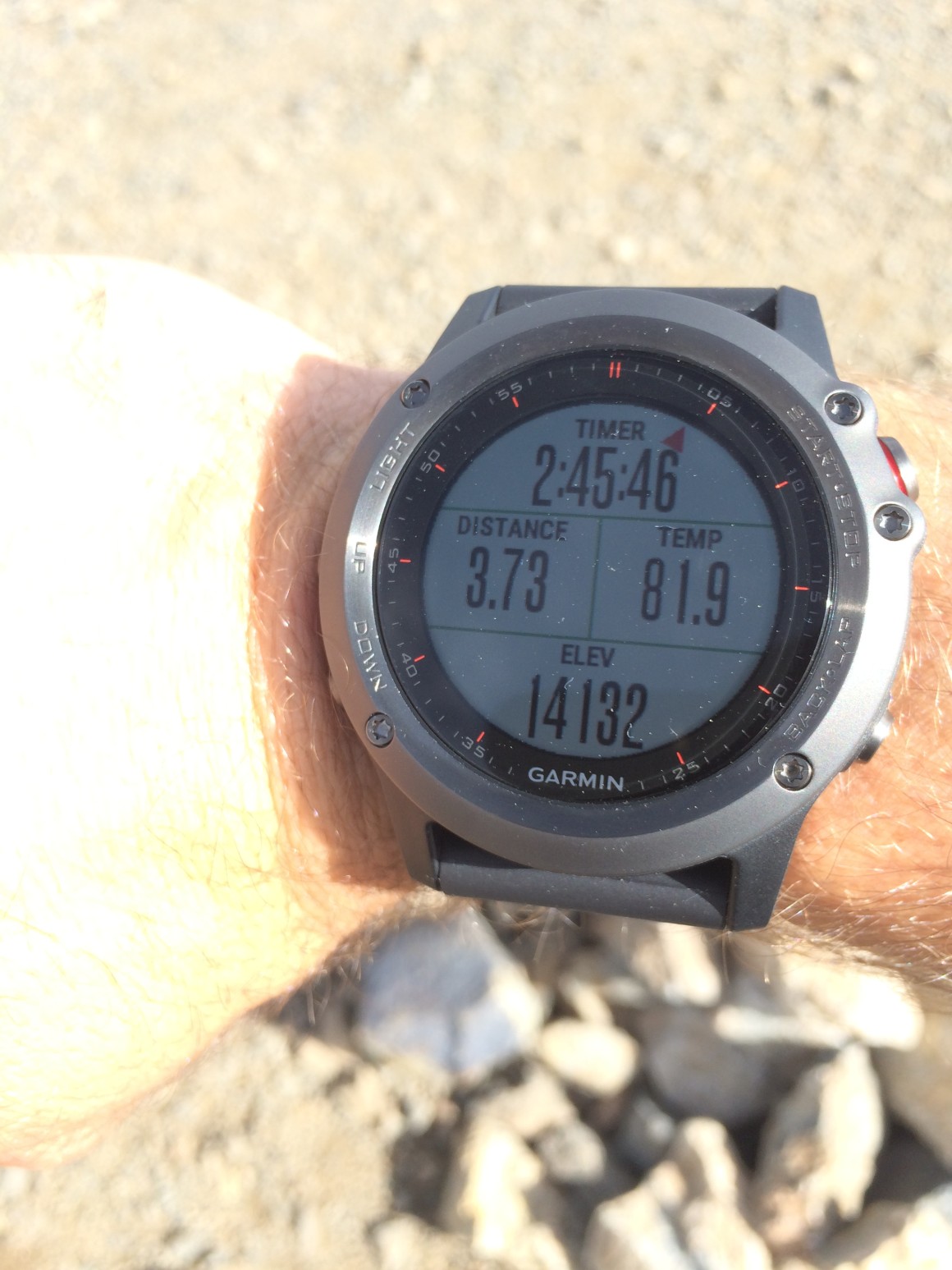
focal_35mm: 29
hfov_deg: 48.2
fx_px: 1064
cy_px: 635
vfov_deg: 61.7
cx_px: 476
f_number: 2.2
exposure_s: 1/595
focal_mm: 4.15
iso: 32
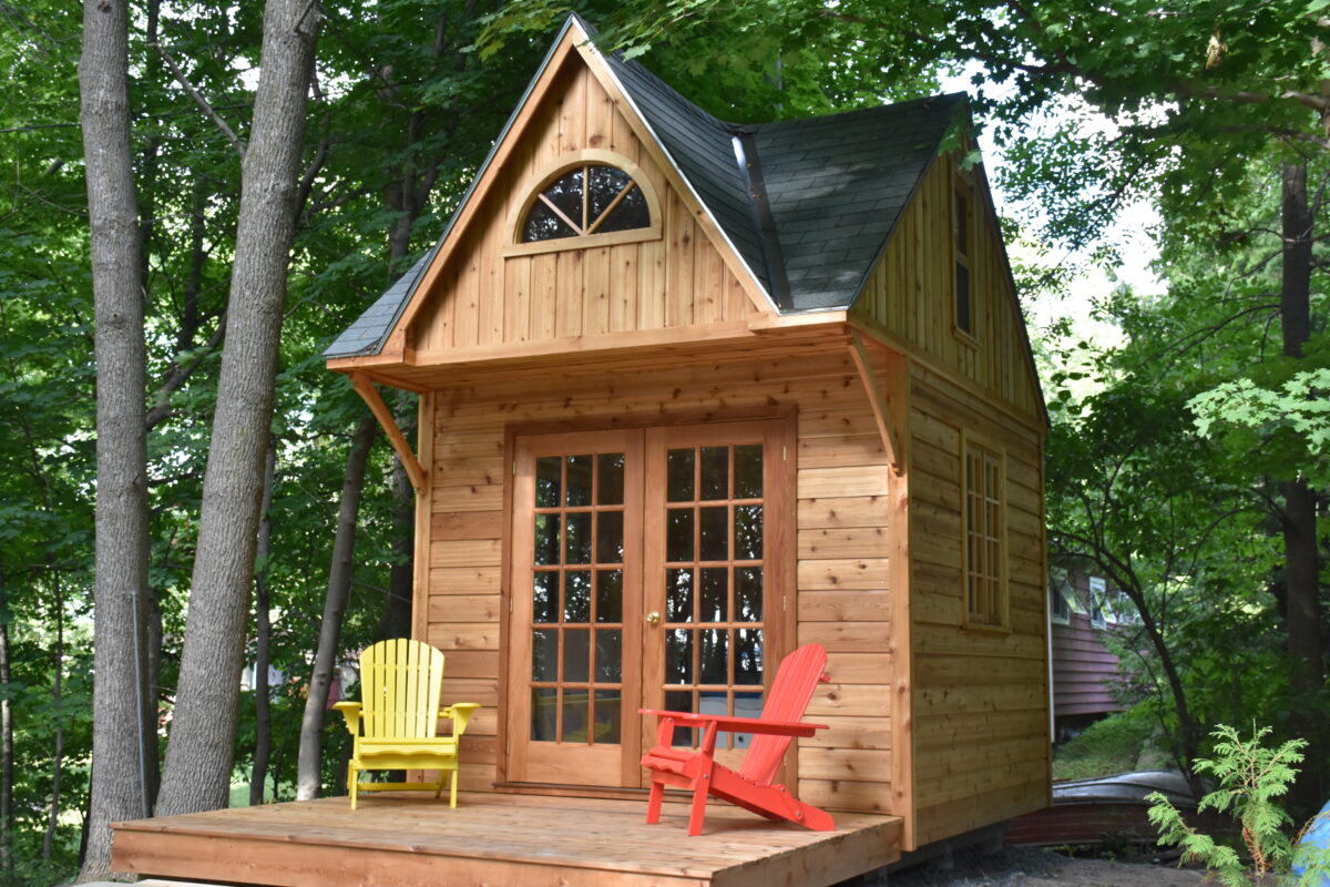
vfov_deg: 33.0
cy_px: 444
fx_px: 1496
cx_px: 665
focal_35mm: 40
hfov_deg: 47.9
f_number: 6.3
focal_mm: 27
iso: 800
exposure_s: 1/160
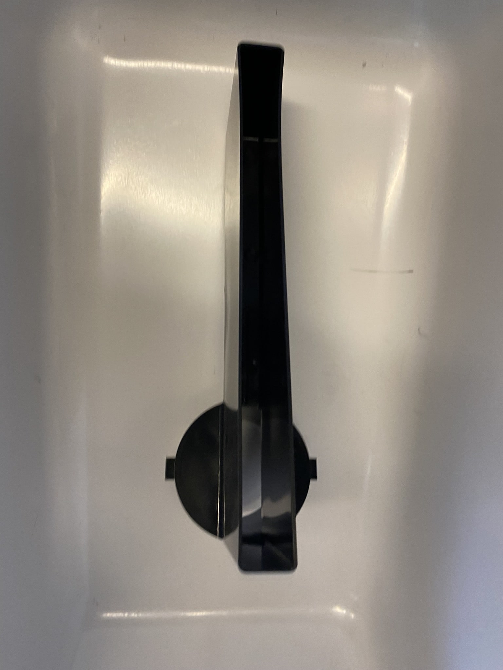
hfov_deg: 53.1
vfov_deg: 67.3
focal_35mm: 26
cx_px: 252
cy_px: 335
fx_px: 504
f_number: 1.8
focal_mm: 4.25
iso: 160
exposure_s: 1/60
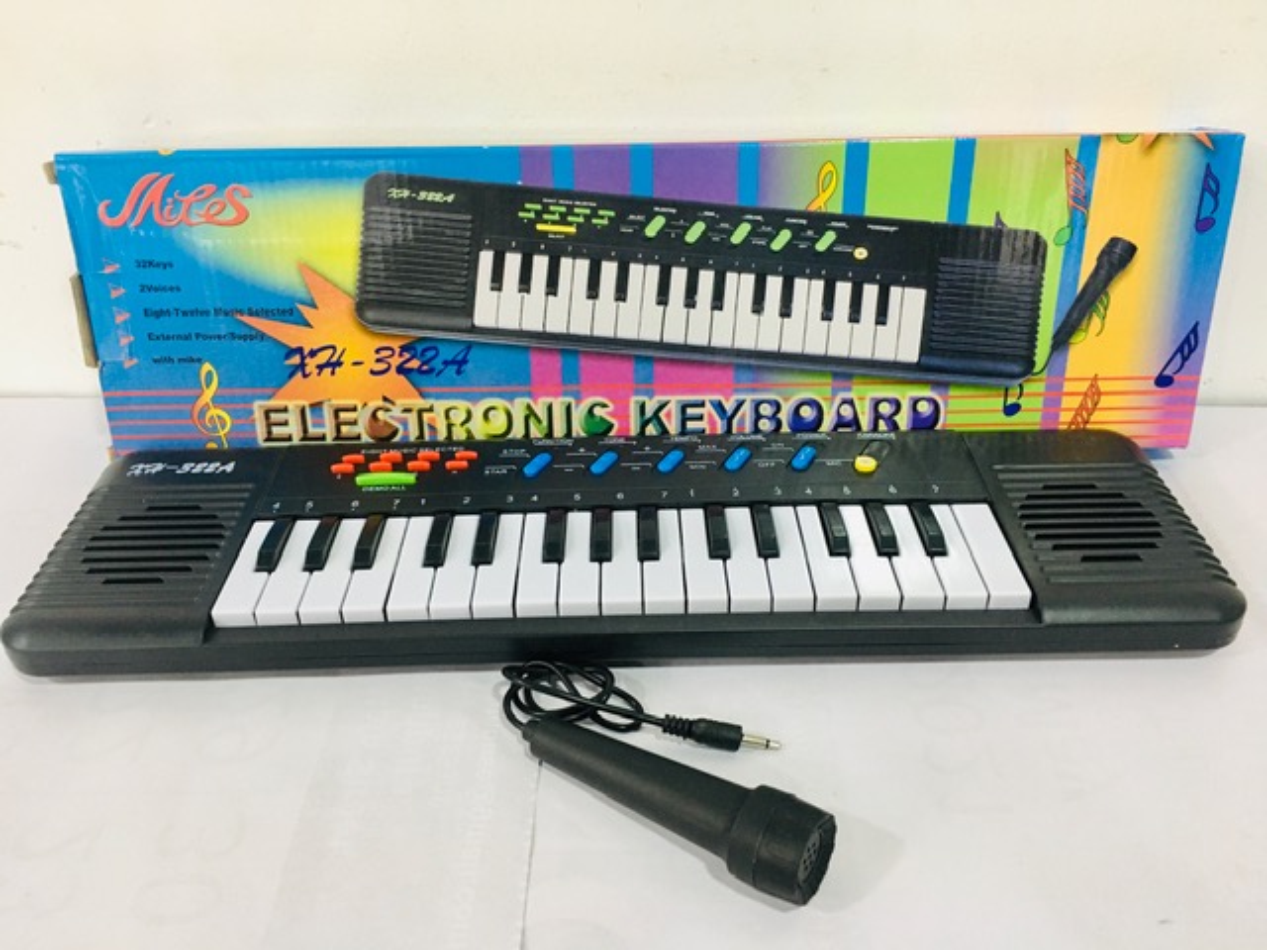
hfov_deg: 61.7
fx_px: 1061
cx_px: 634
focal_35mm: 29
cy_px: 475
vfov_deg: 48.2
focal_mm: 4.15
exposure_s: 1/33
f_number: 2.2
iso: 160
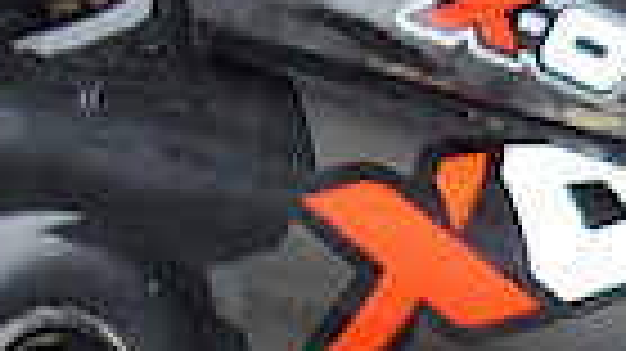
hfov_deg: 9.5
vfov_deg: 5.4
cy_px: 99
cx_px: 72
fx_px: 3733
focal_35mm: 225
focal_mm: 5.9
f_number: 2.9
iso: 80
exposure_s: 1/40
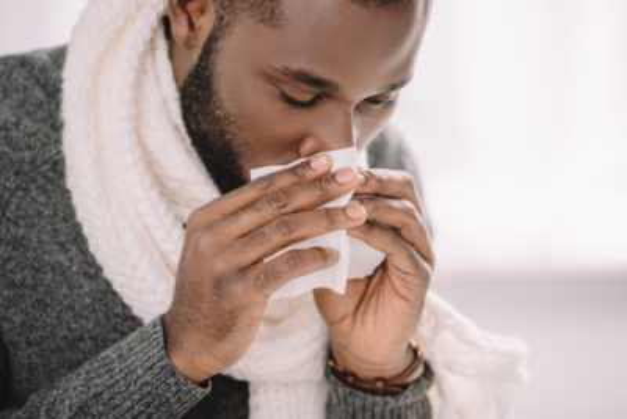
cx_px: 314
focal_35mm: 200
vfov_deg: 6.9
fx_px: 3484
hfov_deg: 10.3
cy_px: 210
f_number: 4
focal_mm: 200
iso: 250
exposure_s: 1/200
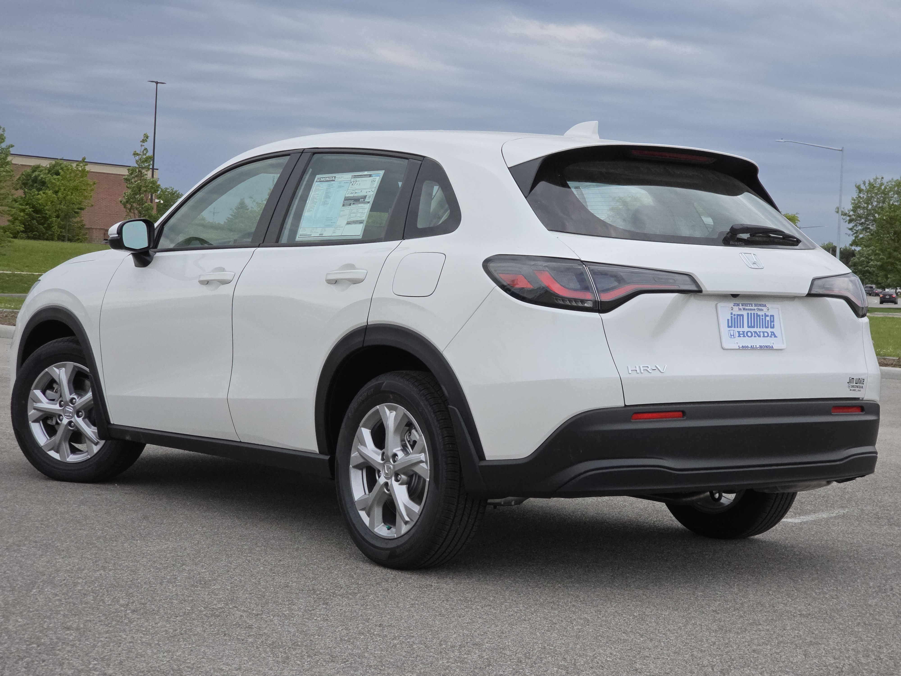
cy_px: 338
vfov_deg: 21.3
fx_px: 1796
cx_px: 450
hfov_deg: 28.2
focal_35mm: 69
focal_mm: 7.9
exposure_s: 1/2000
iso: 50
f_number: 2.4
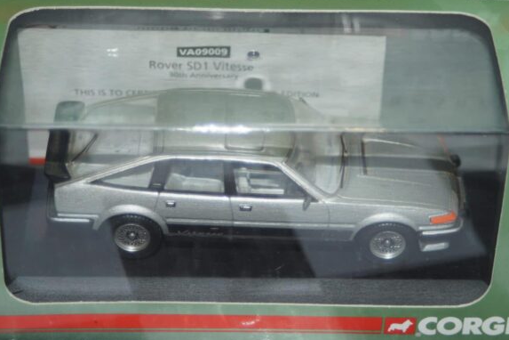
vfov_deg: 12.5
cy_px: 174
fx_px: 1555
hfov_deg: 18.6
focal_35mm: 110
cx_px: 263
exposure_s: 1/60
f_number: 5.6
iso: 200
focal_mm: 70
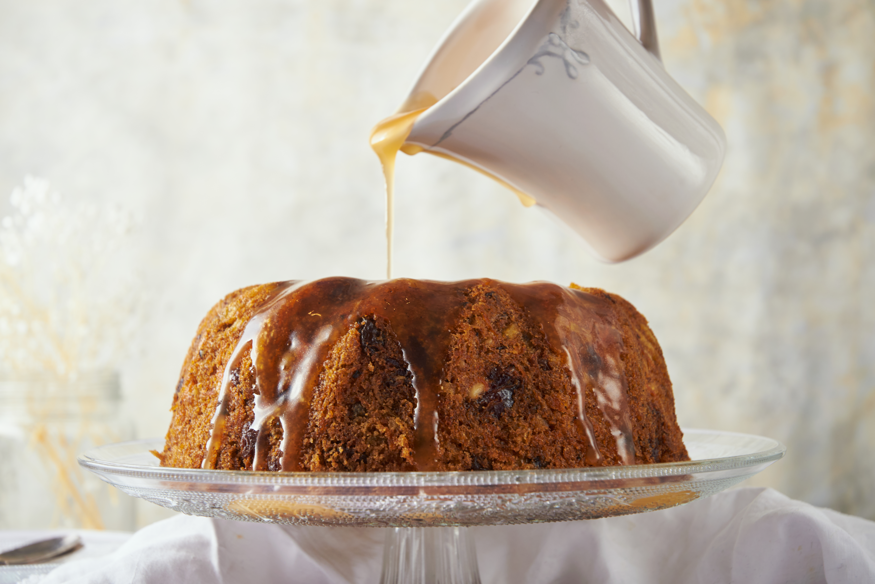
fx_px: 1896
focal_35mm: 78
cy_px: 292
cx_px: 438
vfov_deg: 17.5
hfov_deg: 26.0
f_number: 8
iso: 100
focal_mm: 52
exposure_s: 1/100
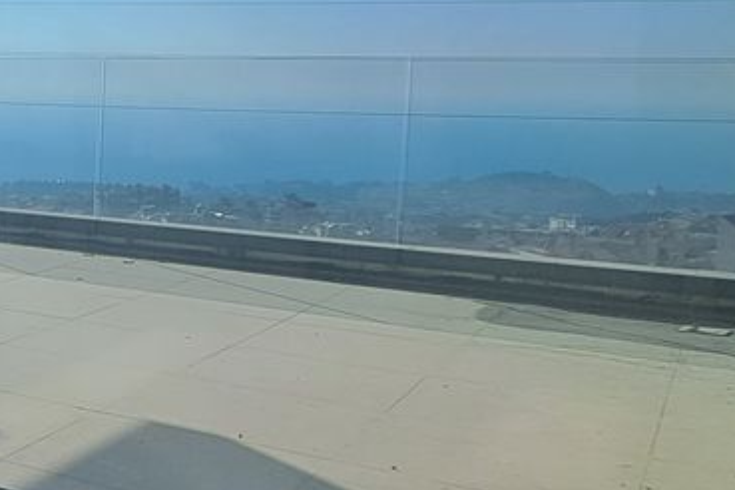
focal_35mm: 55
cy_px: 115
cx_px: -297
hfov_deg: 27.8
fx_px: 1123
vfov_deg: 24.3
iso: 50
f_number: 2.2
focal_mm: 1.74
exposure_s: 1/1898
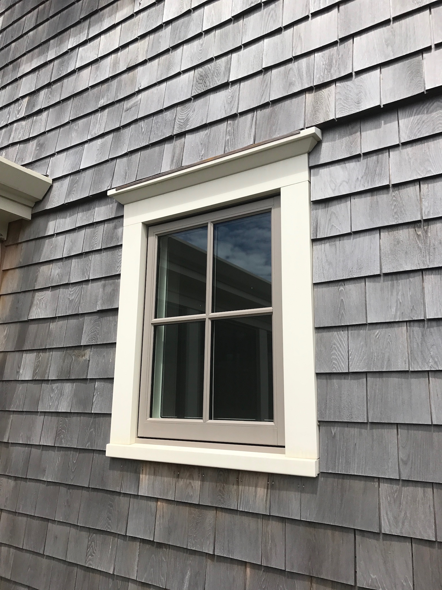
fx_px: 477
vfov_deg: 63.4
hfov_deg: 49.7
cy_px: 295
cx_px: 221
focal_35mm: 28
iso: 20
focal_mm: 3.99
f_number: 1.8
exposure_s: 1/3195
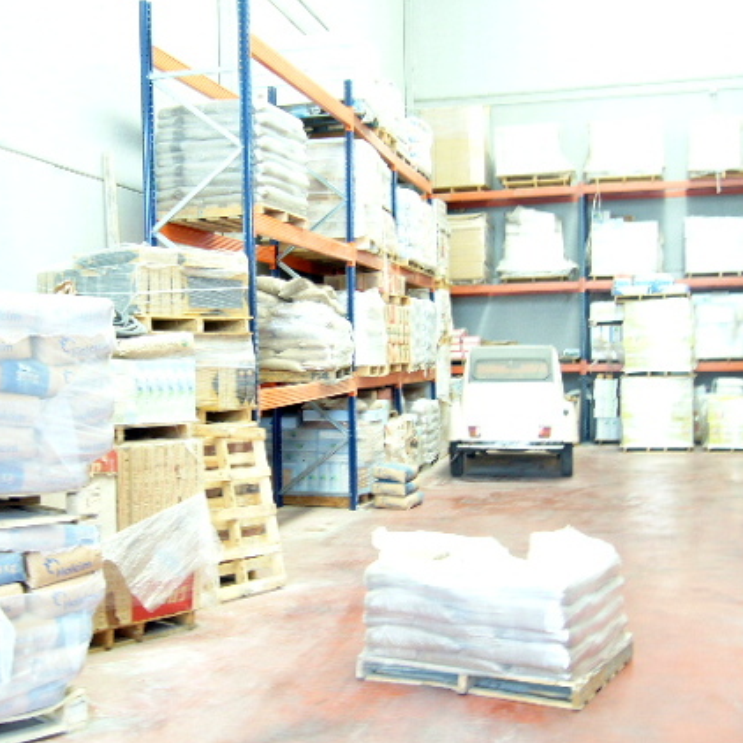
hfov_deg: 38.1
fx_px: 1068
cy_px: 375
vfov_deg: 38.3
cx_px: 276
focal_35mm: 44
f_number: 2.8
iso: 80
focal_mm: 5.8
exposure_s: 1/8
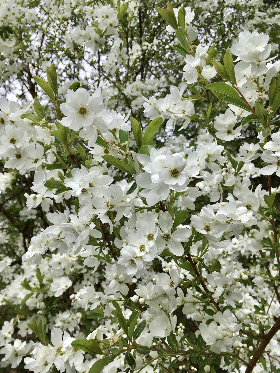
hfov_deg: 48.2
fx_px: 313
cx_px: 140
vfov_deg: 61.7
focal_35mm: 29
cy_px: 186
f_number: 2.2
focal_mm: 4.15
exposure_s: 1/725
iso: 25
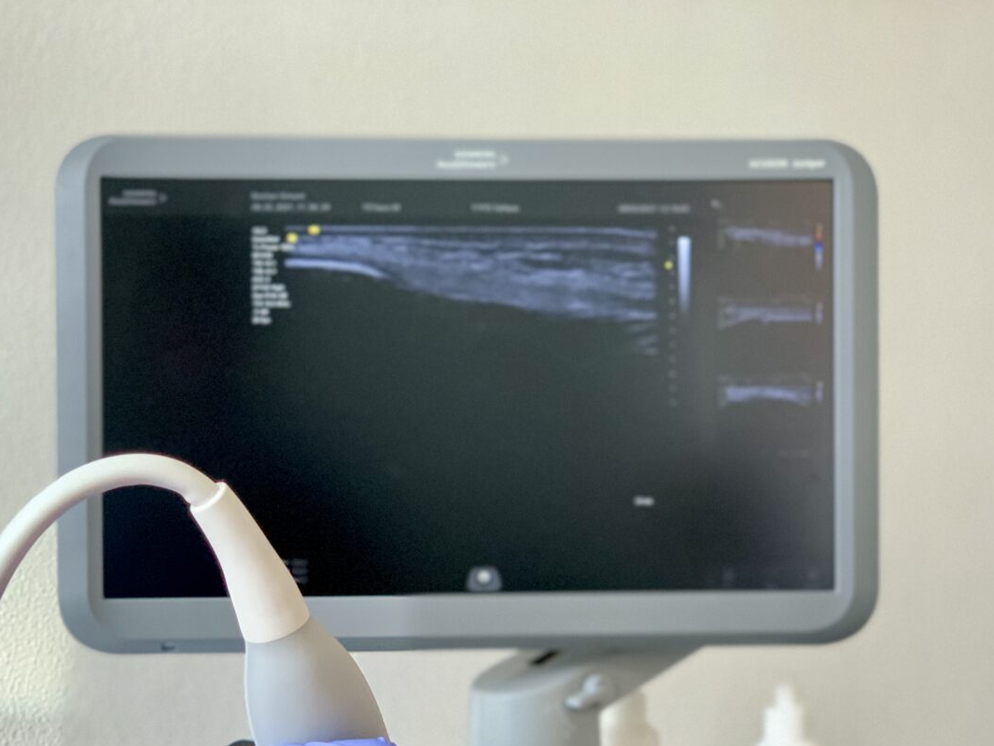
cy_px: 534
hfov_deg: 25.9
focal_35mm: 75
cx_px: 377
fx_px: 2154
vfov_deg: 19.5
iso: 320
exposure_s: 1/60
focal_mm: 6
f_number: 2.4
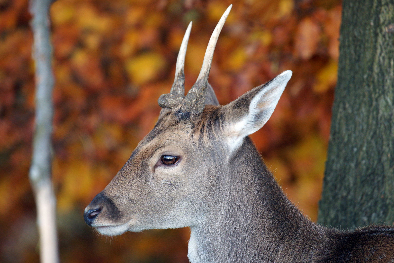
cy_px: 132
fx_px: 4377
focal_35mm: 400
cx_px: 197
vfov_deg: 3.4
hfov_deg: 5.2
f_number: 5.6
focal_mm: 400
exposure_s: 1/160
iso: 800
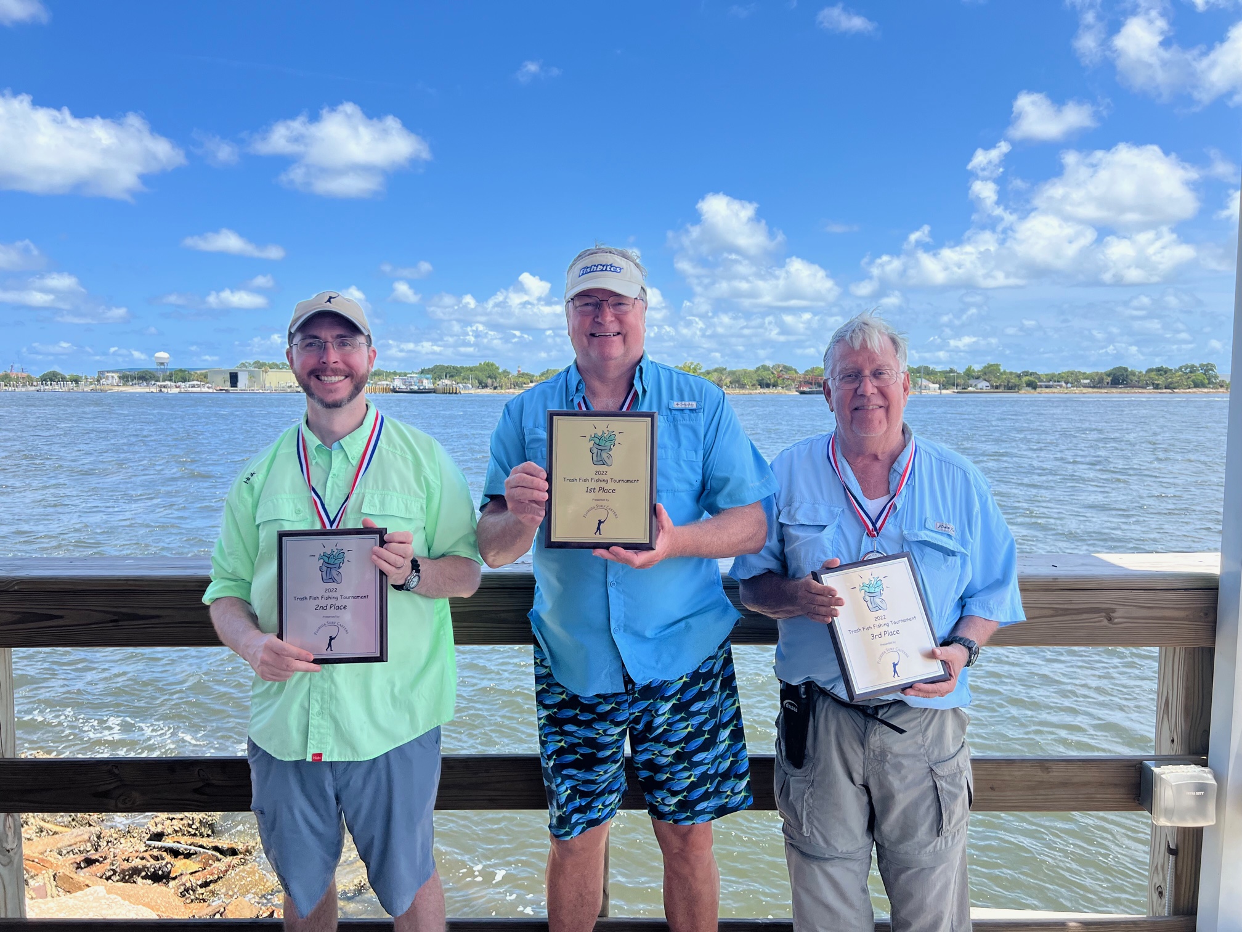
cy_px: 466
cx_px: 621
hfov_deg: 67.3
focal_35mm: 26
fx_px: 933
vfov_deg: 53.1
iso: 50
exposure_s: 1/3257
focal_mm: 5.7
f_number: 1.5
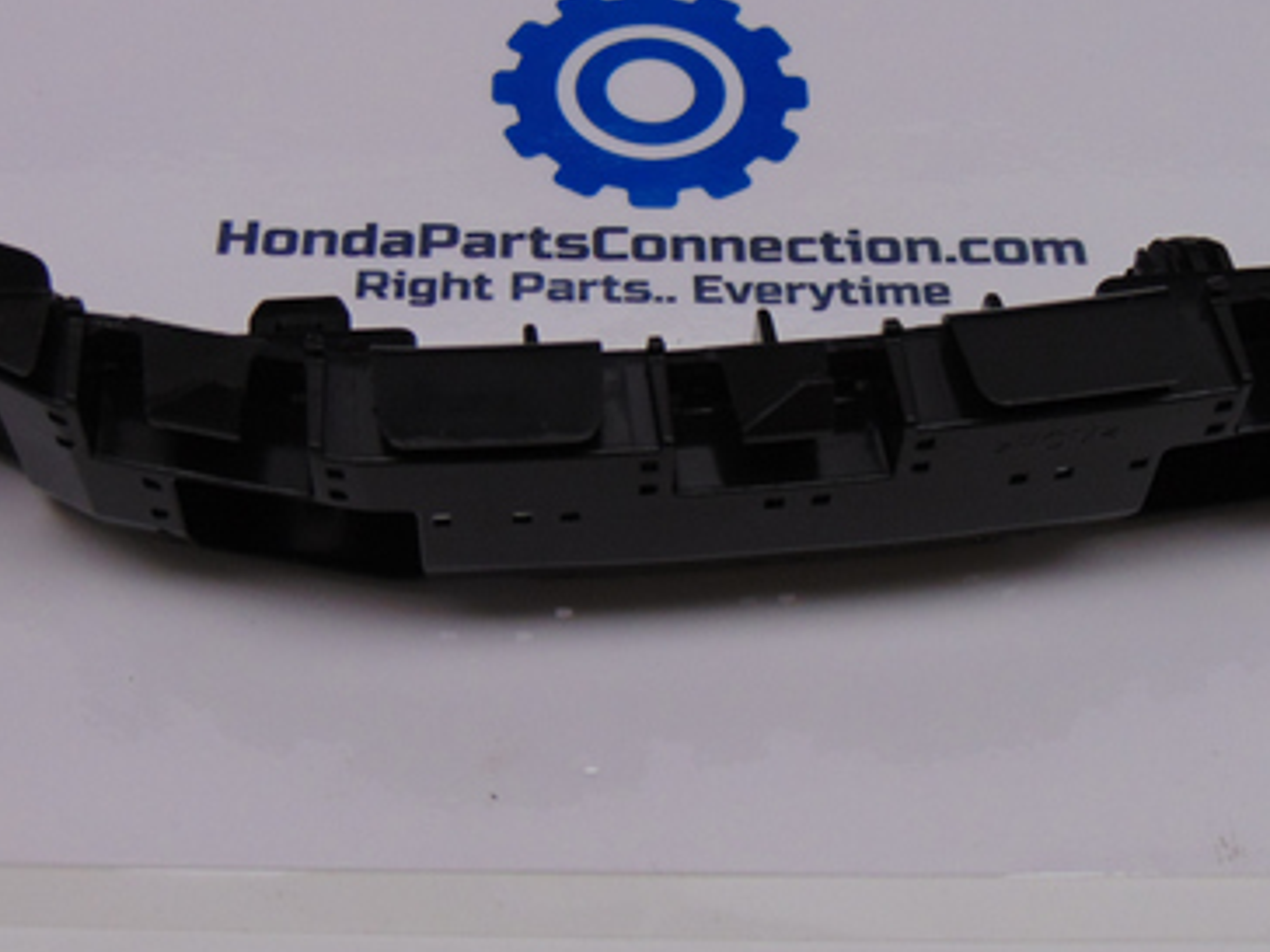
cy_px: 384
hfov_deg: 33.2
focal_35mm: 58
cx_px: 611
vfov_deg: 25.2
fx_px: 2128
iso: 80
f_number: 3.2
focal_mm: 5.8
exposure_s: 1/80
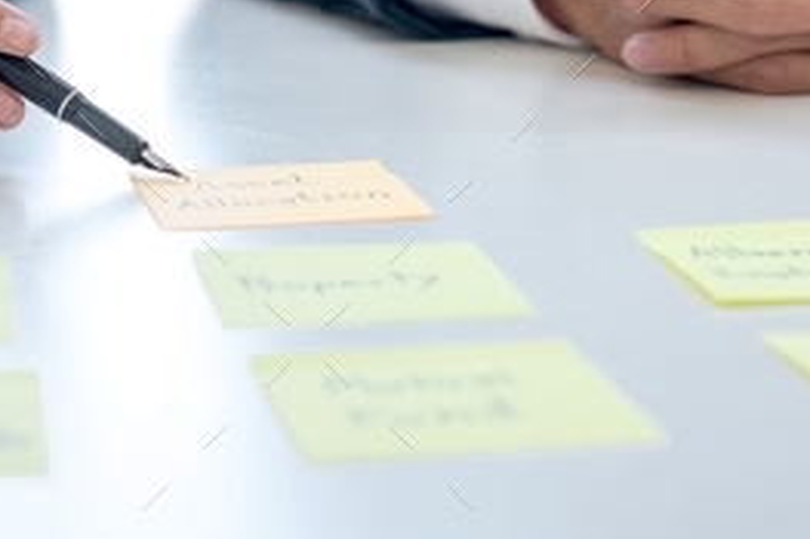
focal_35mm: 119
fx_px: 2676
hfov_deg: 17.2
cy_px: 23
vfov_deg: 11.4
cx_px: 293
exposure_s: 1/160
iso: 200
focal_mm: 35
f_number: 2.8
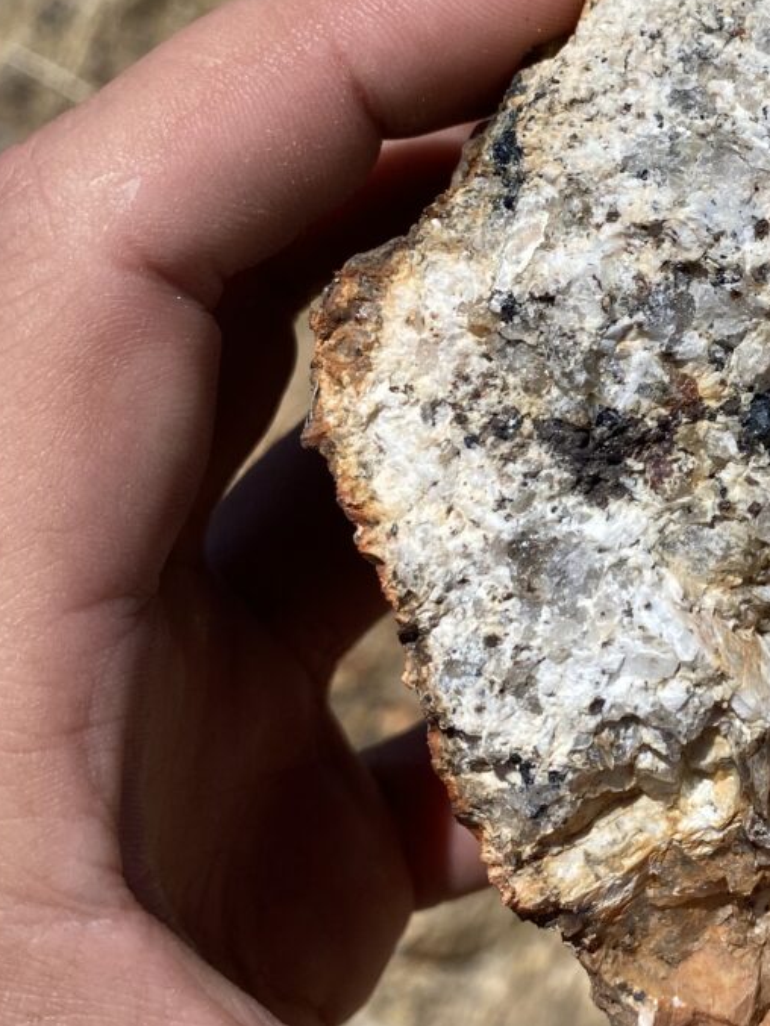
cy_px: 429
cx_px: 755
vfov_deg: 32.6
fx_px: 1749
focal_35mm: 59
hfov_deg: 23.8
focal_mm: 4.25
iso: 32
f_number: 1.8
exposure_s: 1/6061
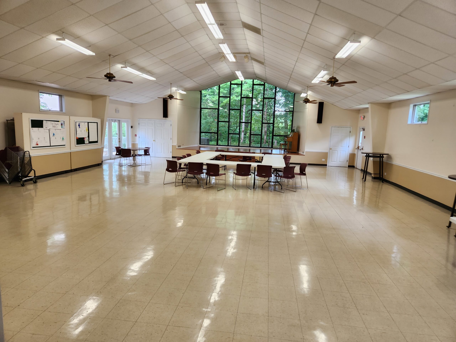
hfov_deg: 73.9
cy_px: 171
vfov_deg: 58.9
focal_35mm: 23
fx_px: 303
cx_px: 228
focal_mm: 5.4
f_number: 1.8
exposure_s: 1/120
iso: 125
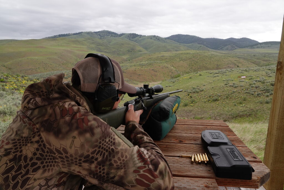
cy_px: 95
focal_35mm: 24
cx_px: 142
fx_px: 189
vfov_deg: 53.1
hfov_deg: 73.7
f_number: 5
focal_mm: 8.8
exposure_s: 1/50
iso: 100
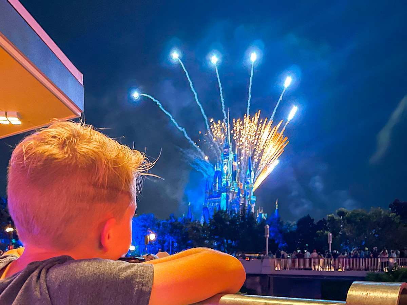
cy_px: 152
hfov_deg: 67.3
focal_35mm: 26
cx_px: 204
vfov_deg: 53.1
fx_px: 306
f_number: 1.6
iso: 1600
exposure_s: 1/15
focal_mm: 5.1
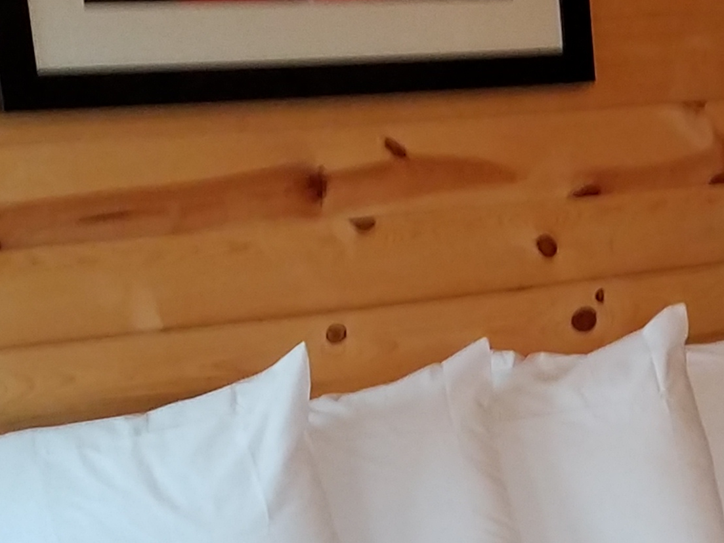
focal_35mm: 95
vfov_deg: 15.3
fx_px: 1988
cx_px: 755
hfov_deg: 19.9
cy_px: 528
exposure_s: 1/60
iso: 125
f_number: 1.7
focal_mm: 4.2
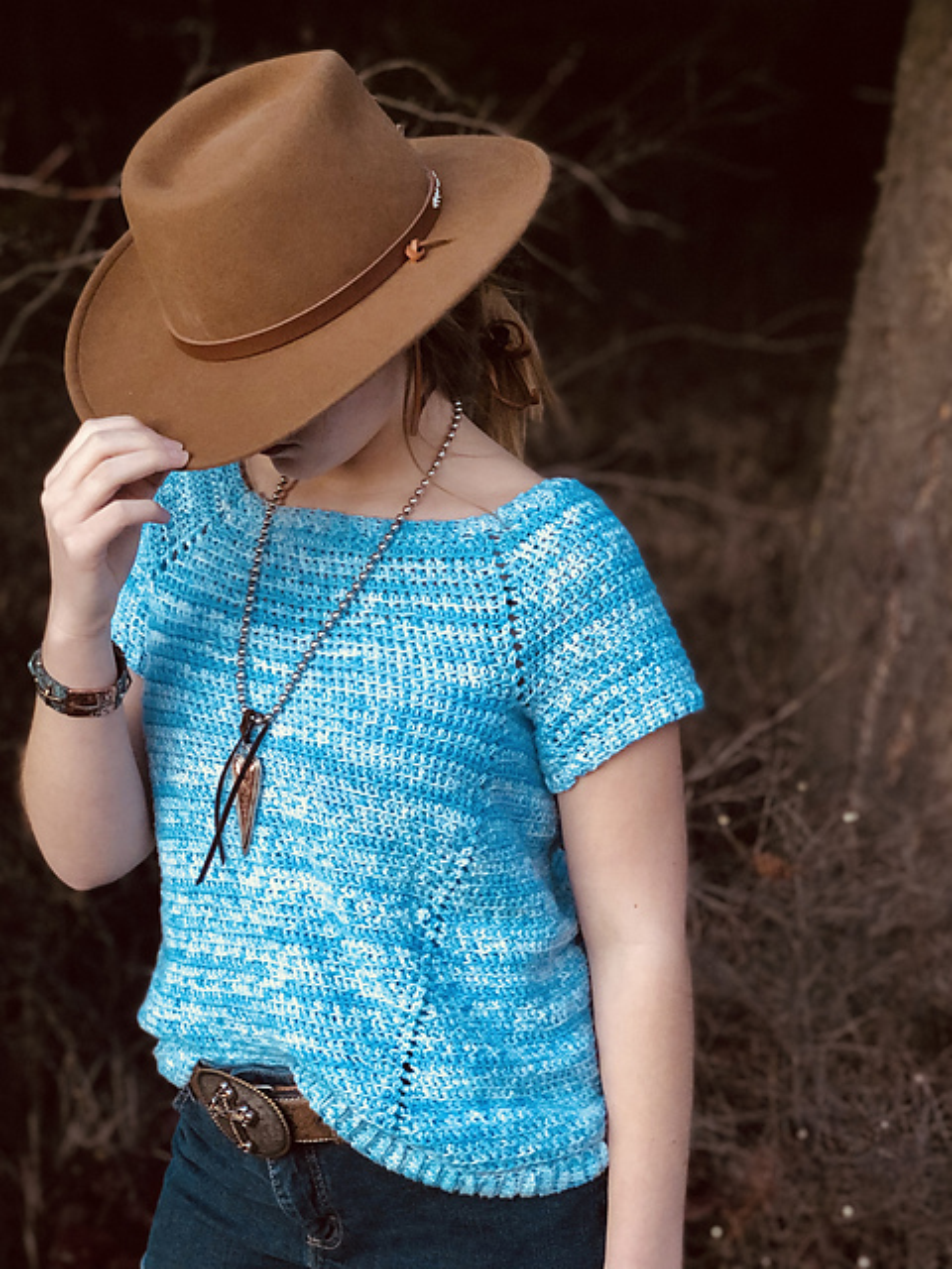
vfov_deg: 36.8
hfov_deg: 28.0
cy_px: 634
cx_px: 476
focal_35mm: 52
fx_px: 1907
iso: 160
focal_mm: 6
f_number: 2.4
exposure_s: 1/17
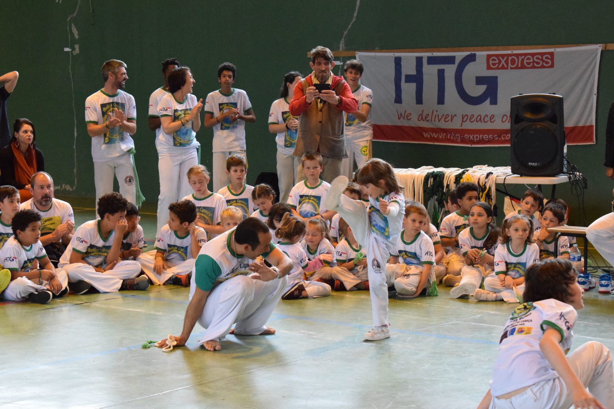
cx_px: 307
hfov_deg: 24.6
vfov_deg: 16.6
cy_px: 204
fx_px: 1407
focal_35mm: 82
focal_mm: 55
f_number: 7.1
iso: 6400
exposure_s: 1/320
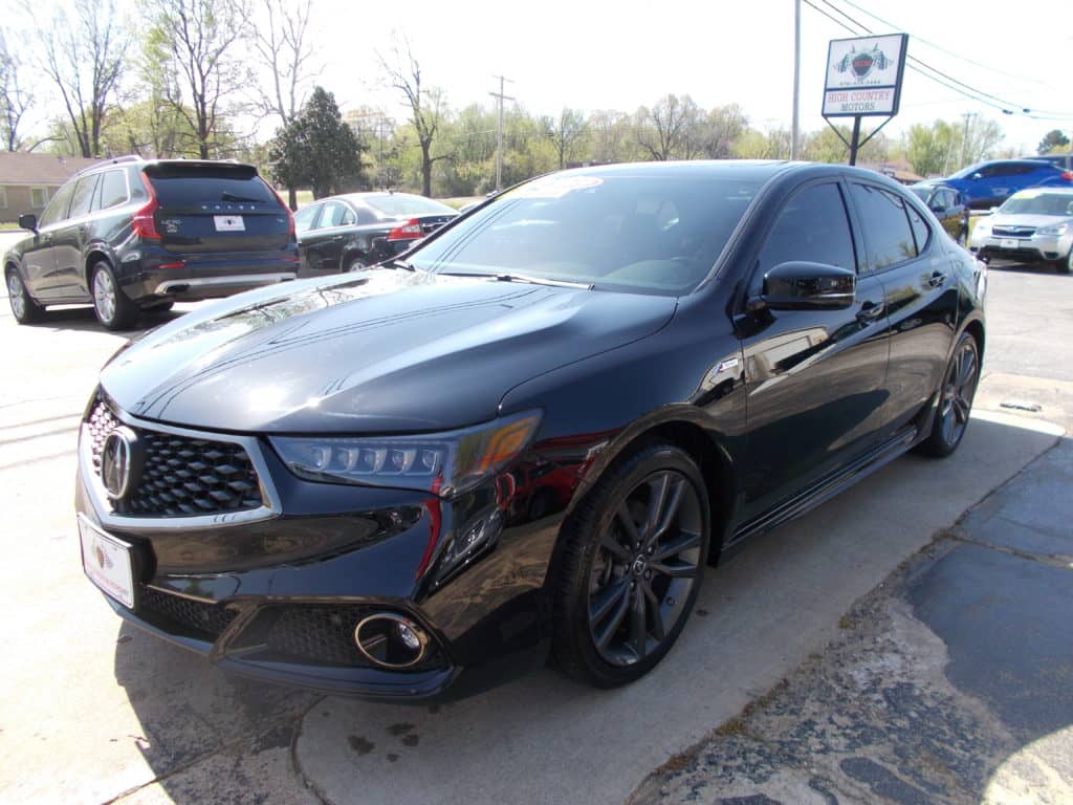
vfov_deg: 53.1
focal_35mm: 26
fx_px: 806
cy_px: 402
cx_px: 536
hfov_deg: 67.3
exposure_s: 1/320
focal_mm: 4.6
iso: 80
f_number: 3.2
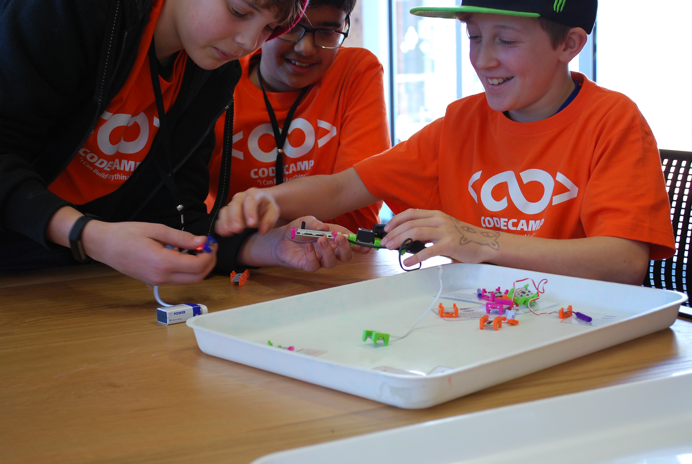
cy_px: 232
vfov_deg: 22.7
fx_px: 1156
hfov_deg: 33.3
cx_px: 346
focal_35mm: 60
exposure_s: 1/40
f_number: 5.3
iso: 400
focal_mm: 40
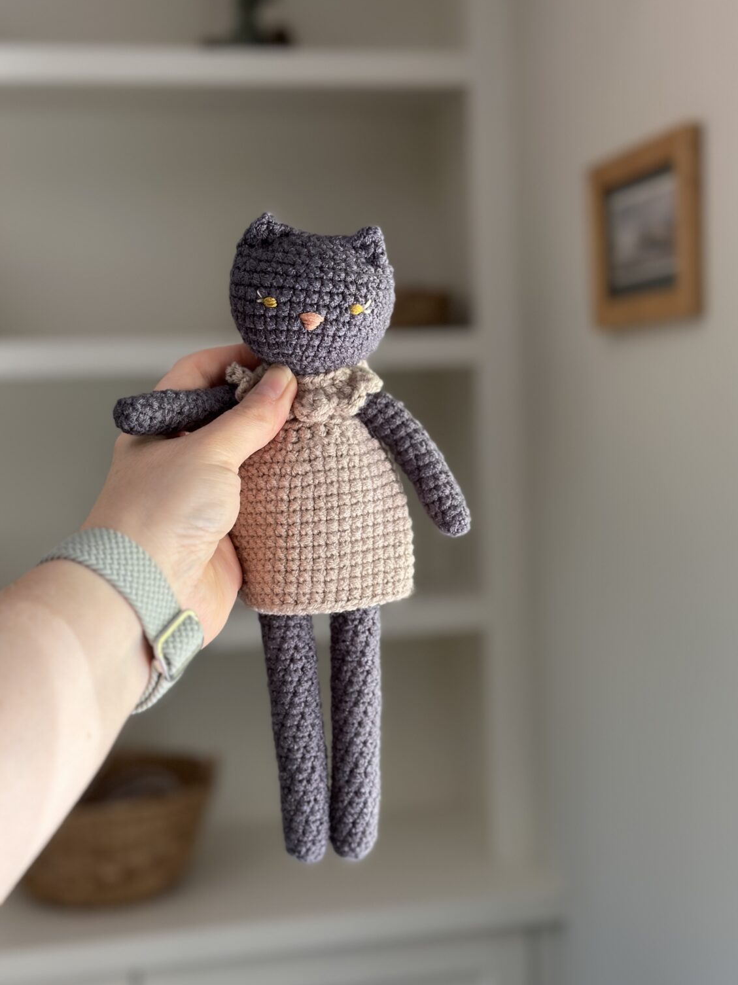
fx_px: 1393
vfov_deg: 38.9
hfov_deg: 29.7
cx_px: 376
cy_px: 499
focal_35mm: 49
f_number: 1.78
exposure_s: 1/60
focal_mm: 6.86
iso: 250
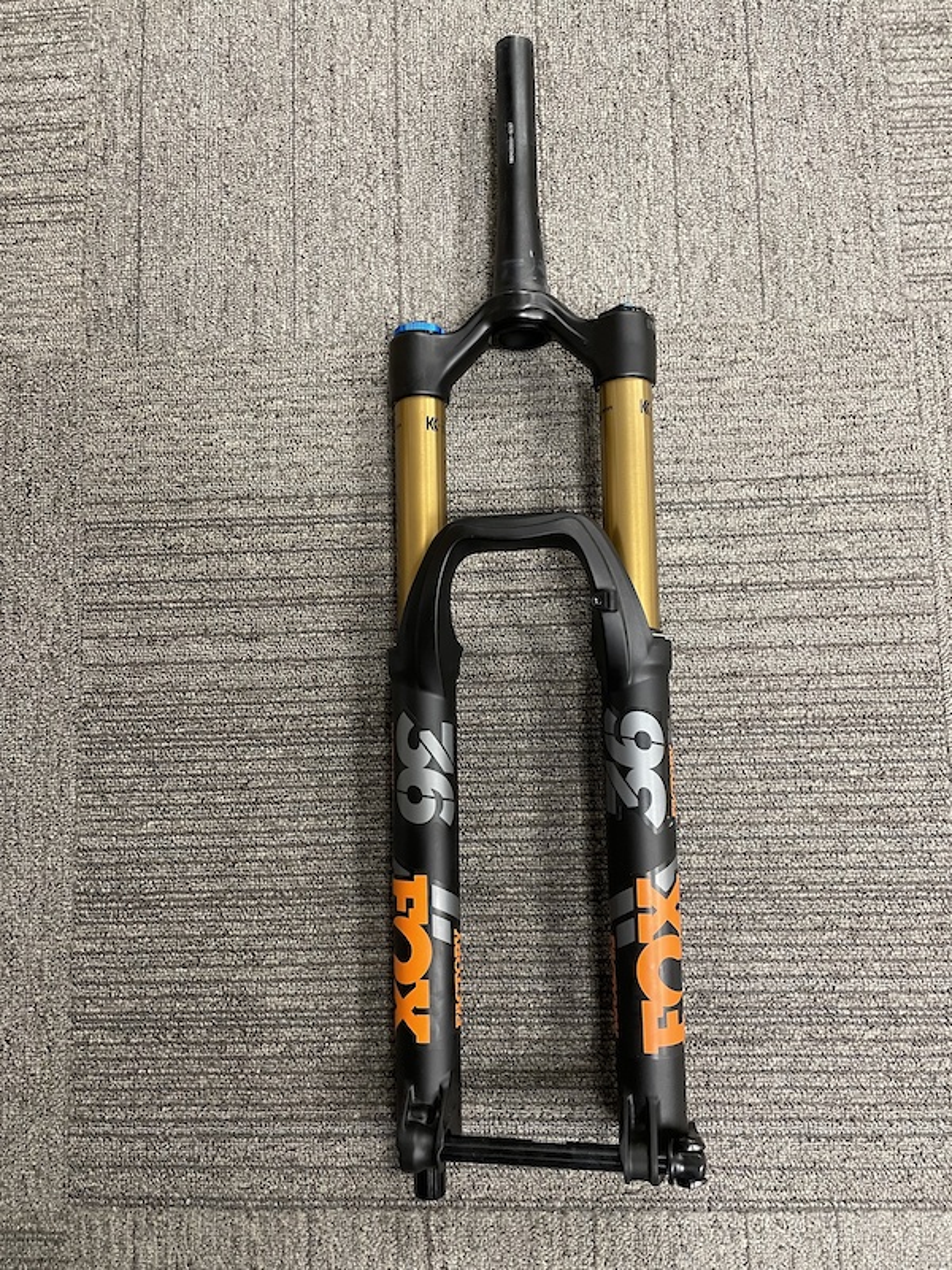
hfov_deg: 53.1
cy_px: 635
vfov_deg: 67.3
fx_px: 953
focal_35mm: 26
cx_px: 476
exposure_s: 1/60
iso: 400
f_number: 1.6
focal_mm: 4.2
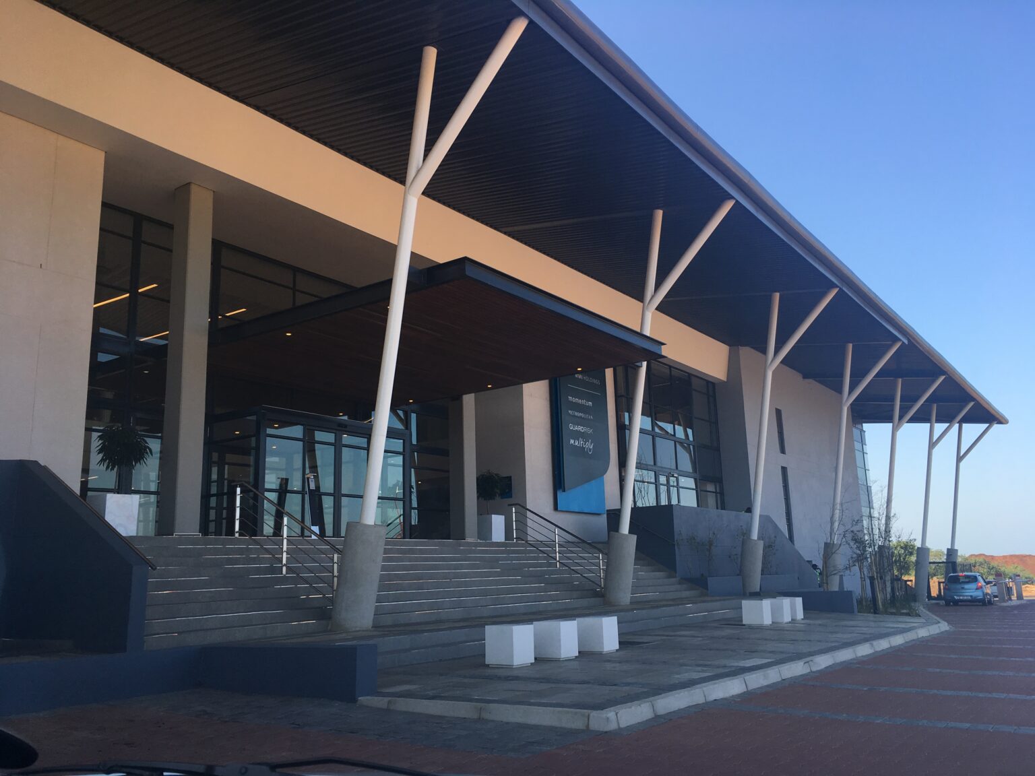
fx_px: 867
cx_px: 518
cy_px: 388
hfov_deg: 61.7
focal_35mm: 29
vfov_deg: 48.2
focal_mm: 4.15
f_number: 2.2
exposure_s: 1/392
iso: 25
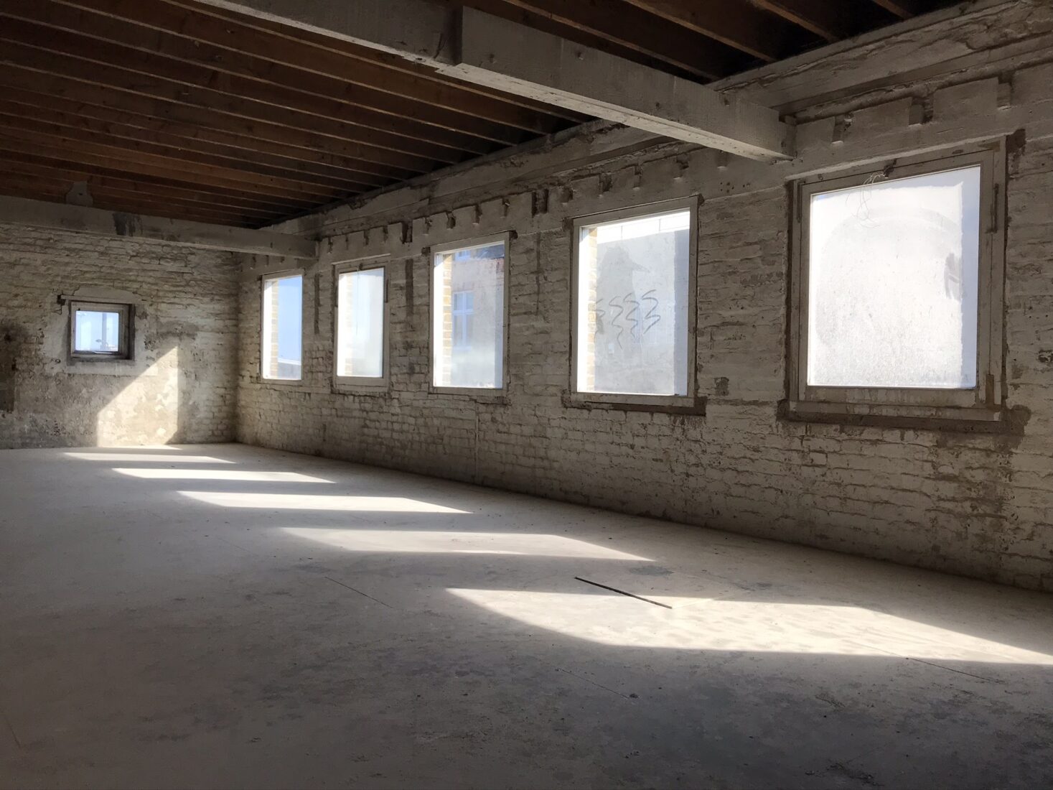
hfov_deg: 63.4
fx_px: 852
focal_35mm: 28
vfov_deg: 49.7
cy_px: 395
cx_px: 526
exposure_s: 1/587
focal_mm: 3.99
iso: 20
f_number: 1.8
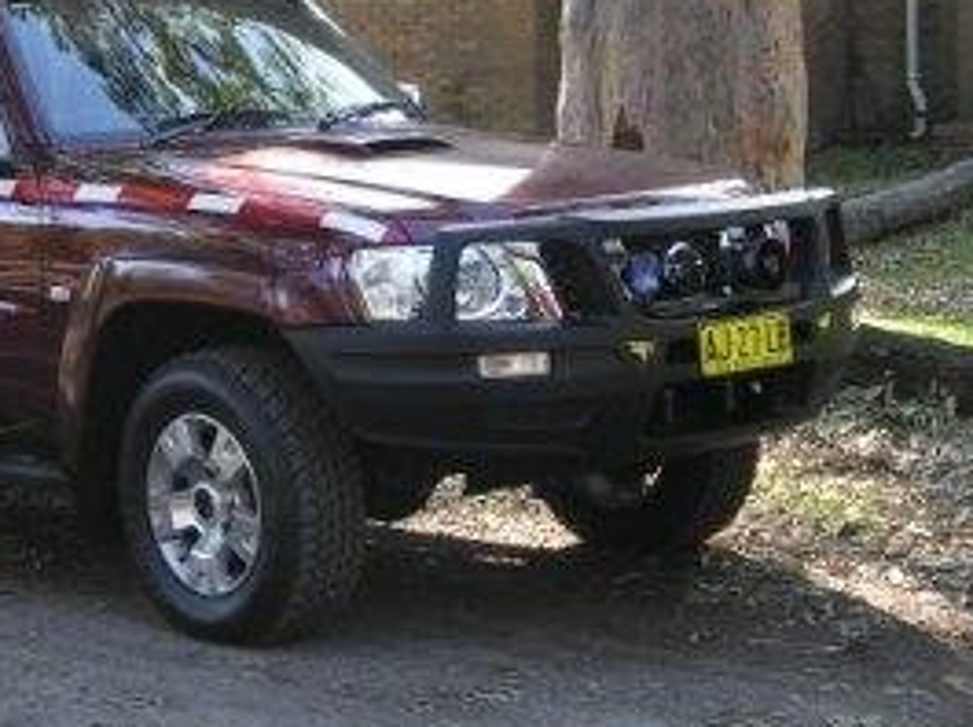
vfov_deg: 14.0
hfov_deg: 18.6
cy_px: 215
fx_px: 2947
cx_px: 195
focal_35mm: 105
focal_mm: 12.8
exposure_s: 1/93
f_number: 3.3
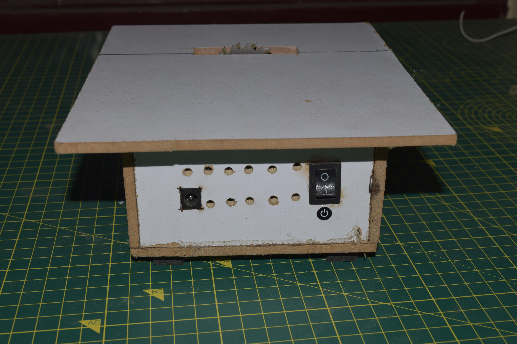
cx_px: 258
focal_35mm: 51
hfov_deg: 38.9
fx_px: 732
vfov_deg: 26.5
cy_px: 172
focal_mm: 34
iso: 100
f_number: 11
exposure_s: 1/60
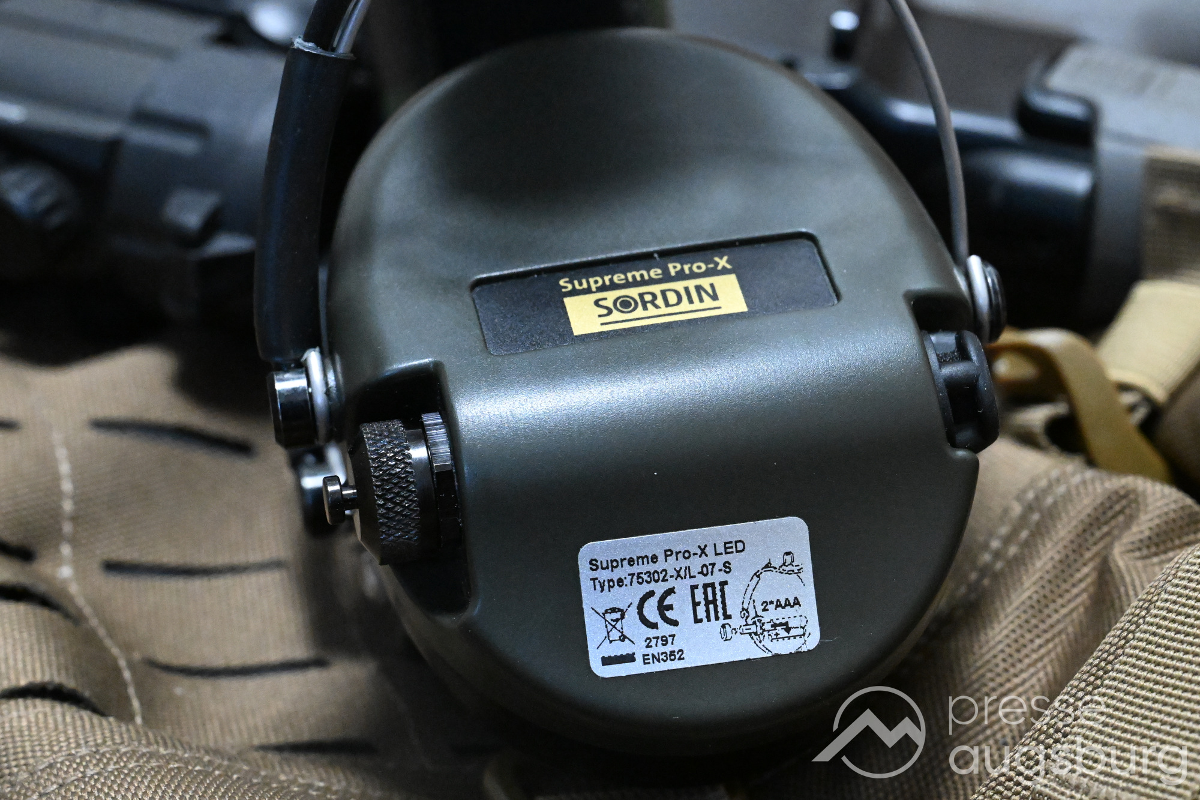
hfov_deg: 28.8
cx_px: 600
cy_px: 400
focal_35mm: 70
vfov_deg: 19.5
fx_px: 2333
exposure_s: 1/80
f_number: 8
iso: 12800
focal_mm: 70
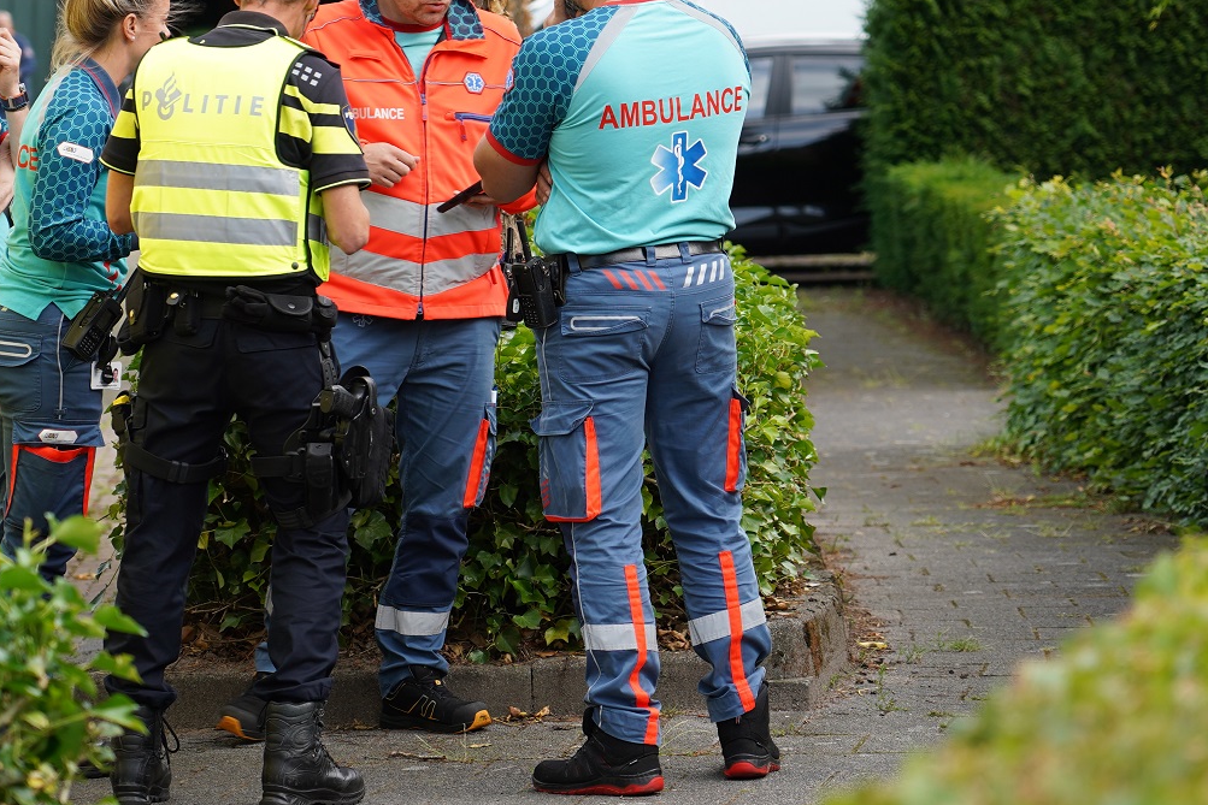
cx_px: 447
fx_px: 6745
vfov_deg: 6.8
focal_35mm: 201
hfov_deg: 10.2
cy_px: 229
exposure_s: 1/160
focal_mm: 105
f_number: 4
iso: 100
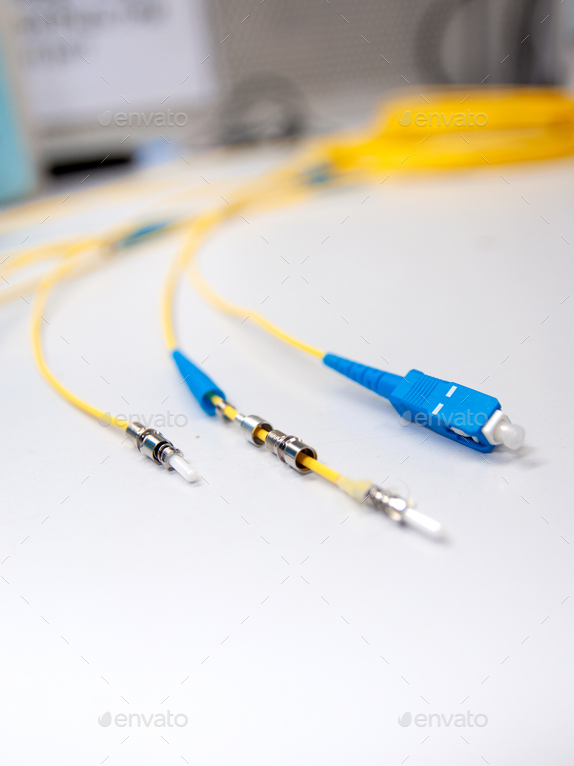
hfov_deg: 35.9
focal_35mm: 40
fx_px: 885
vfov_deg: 46.8
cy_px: 412
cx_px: 290
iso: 200
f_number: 2.8
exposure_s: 1/100
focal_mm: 24
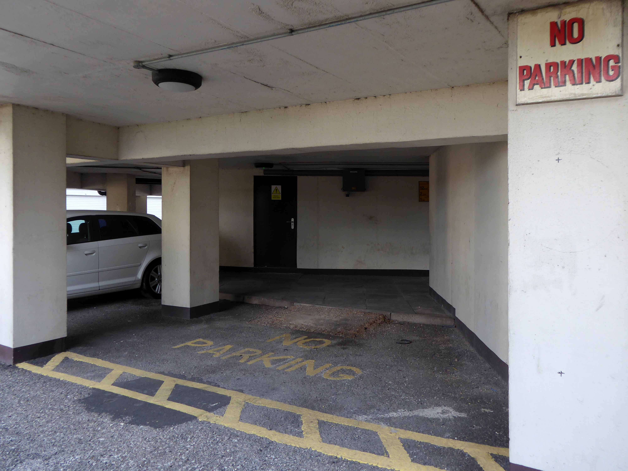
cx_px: 314
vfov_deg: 48.2
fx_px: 526
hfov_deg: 61.7
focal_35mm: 29
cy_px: 236
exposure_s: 1/60
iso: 100
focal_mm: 5
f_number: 3.5
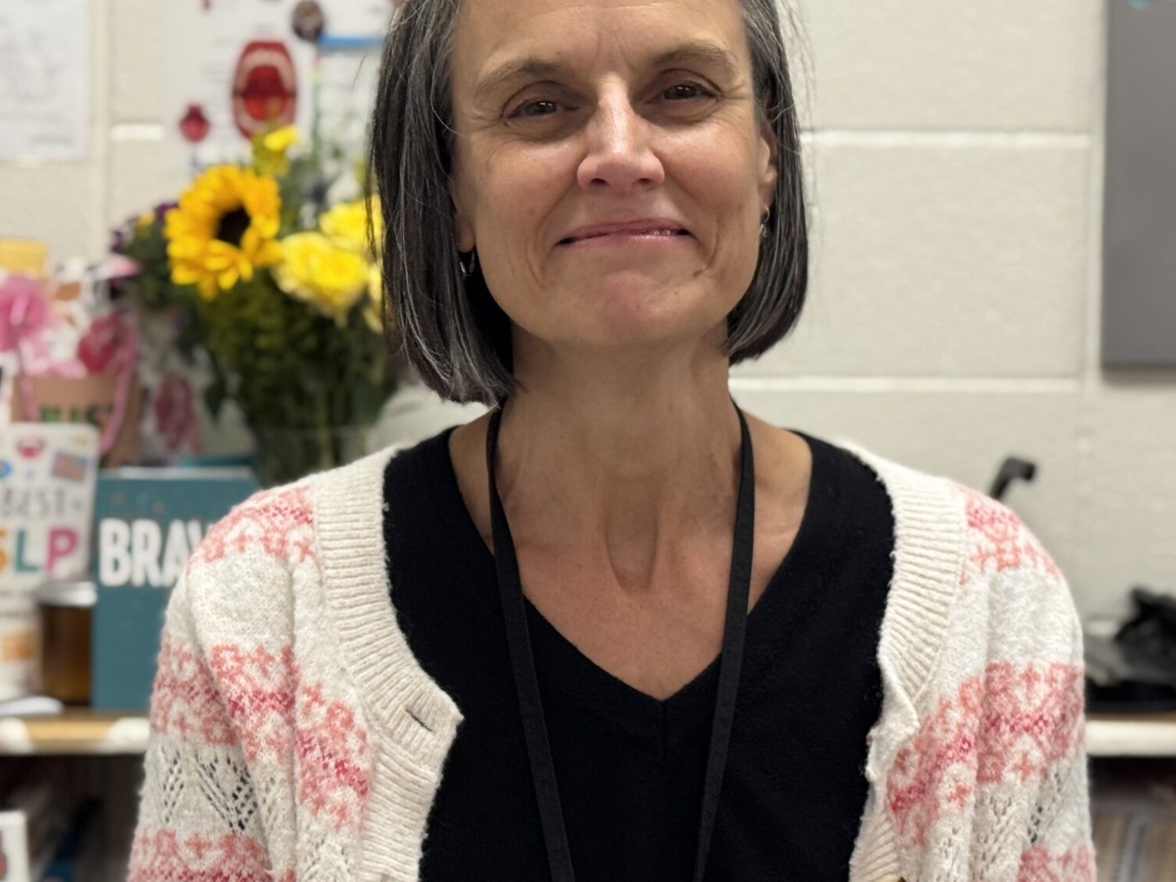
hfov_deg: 24.1
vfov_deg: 18.2
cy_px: 370
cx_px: 486
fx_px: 2752
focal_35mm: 81
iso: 250
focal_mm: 6.76
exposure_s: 1/40
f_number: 1.78
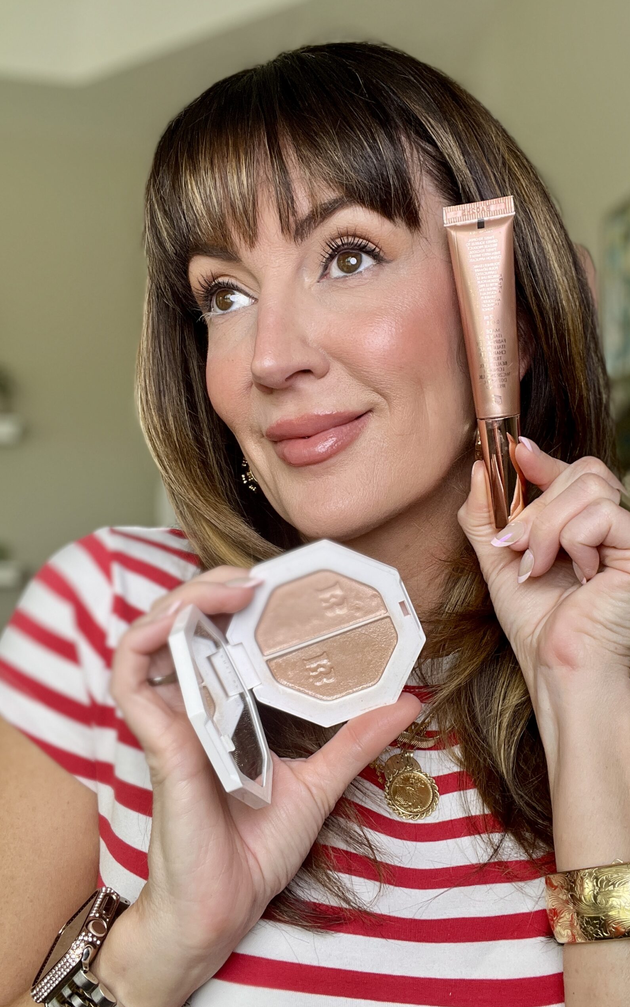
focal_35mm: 32
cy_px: 505
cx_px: 374
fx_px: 879
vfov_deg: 59.7
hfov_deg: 39.3
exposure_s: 1/121
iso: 50
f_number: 2.2
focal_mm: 2.71
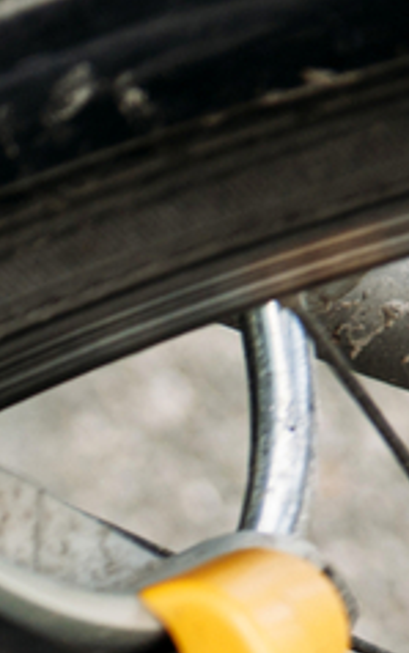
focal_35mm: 509
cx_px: -1223
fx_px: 9067
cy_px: 1379
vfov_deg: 4.1
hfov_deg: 2.5
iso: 200
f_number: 4.5
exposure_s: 1/100
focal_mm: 70
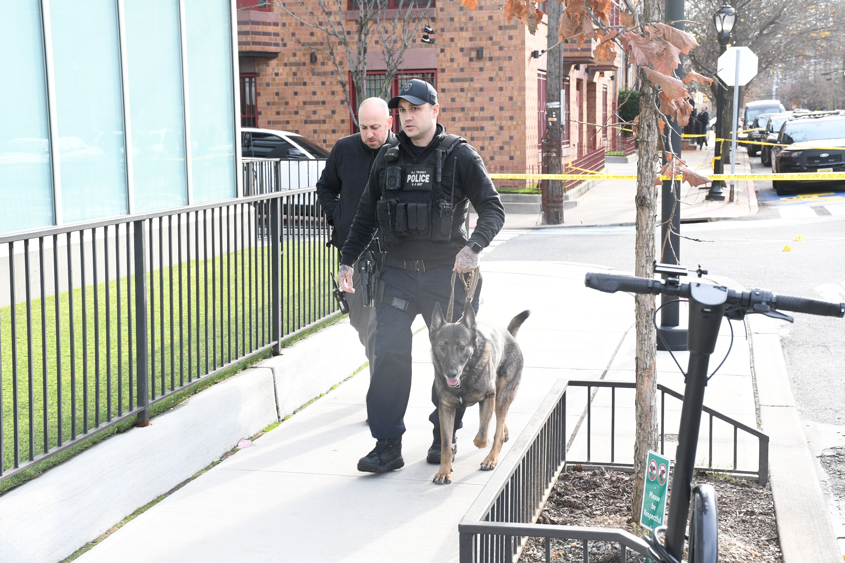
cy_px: 282
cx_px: 422
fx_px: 1408
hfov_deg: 33.4
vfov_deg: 22.6
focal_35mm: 60
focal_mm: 40
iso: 800
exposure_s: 1/250
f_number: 8
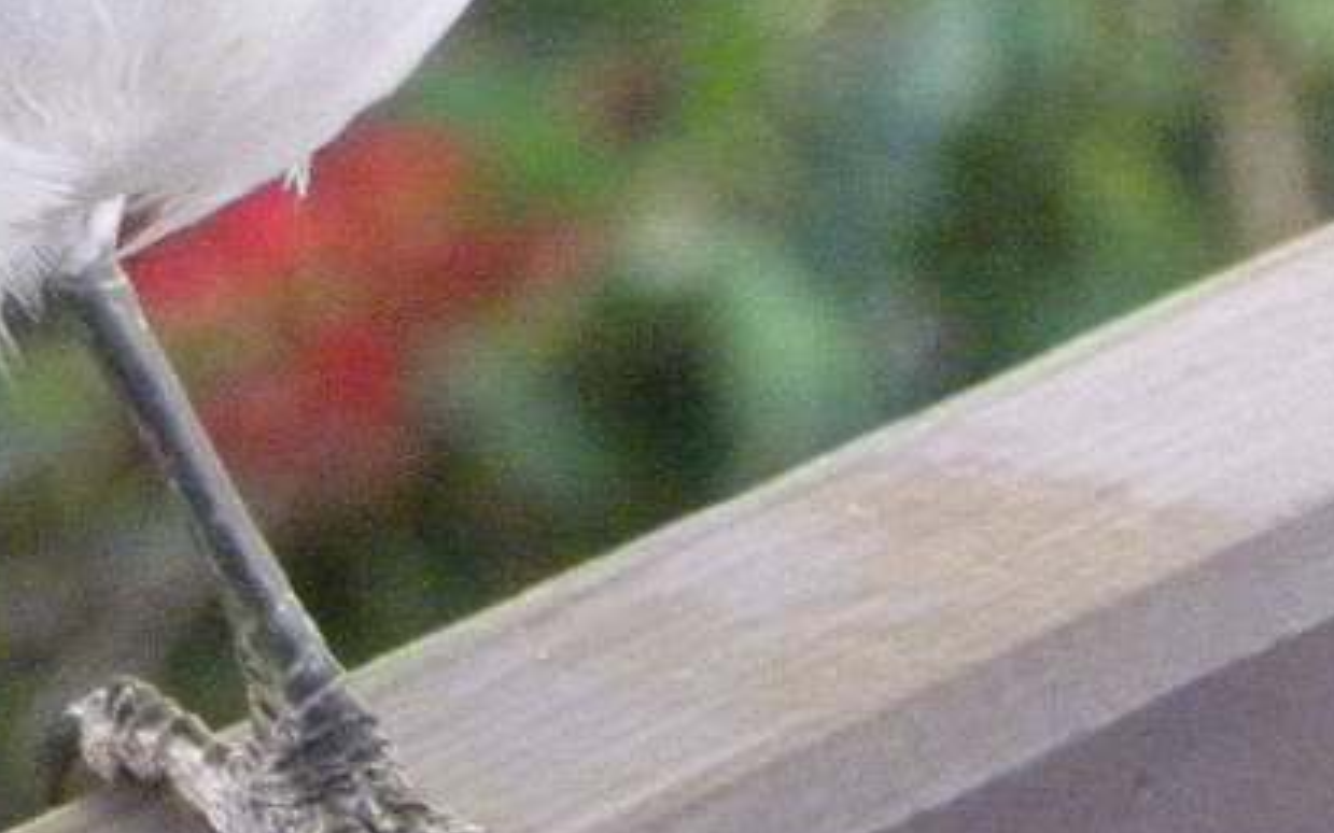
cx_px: -102
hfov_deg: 2.9
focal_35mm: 723
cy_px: -433
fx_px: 26282
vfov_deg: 1.8
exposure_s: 1/150
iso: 768
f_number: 4.5
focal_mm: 32.7
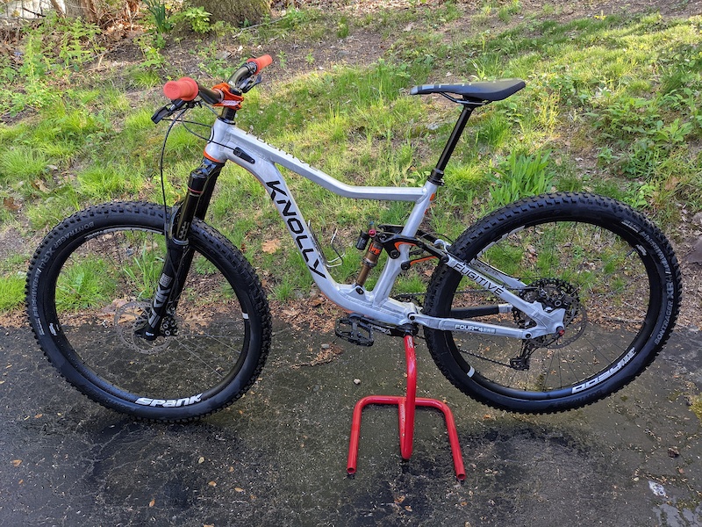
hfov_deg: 65.3
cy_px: 264
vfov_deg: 51.4
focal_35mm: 27
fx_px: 548
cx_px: 351
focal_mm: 4.38
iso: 56
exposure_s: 1/120
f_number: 1.73
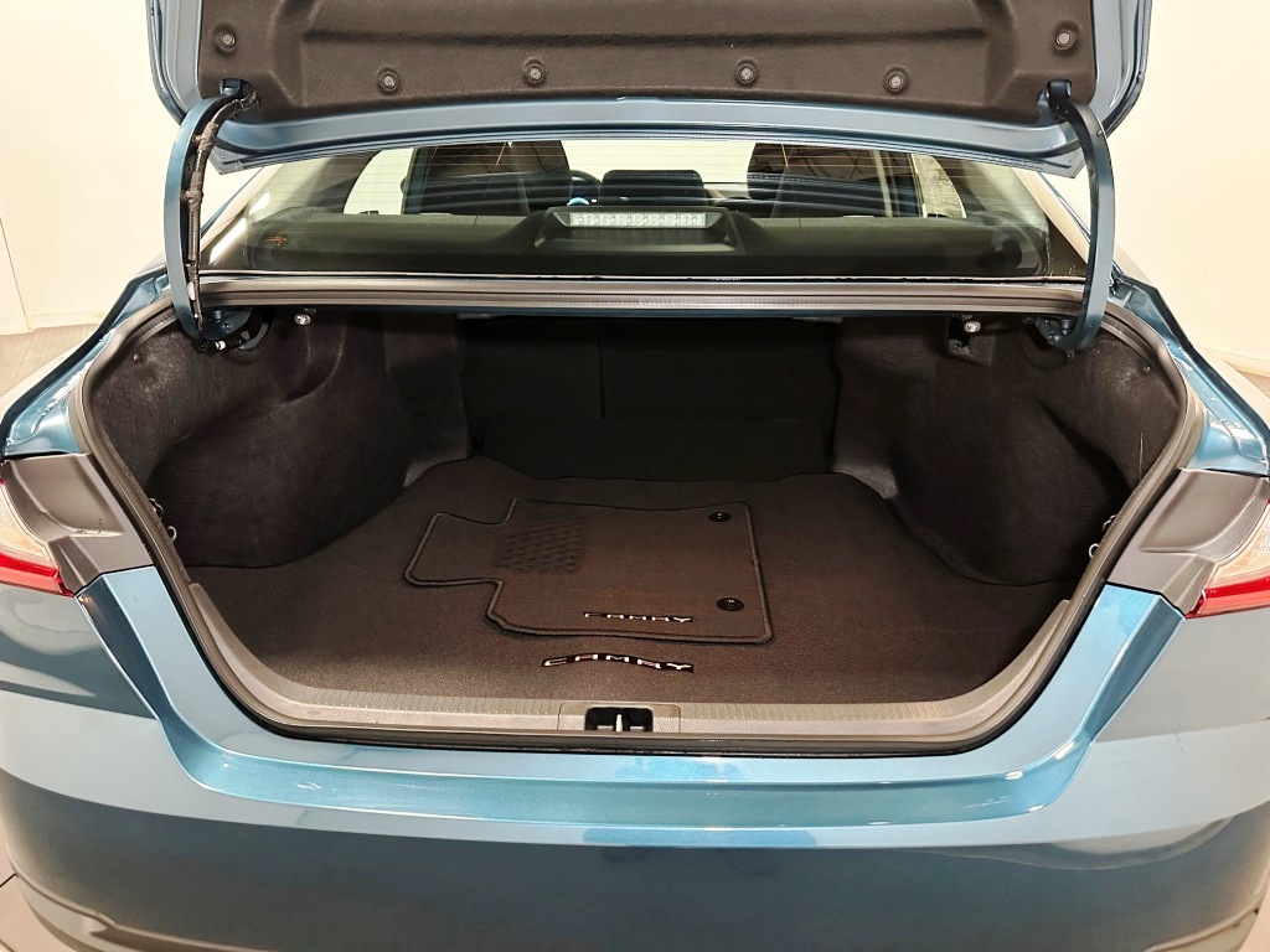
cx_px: 635
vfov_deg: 56.8
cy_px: 476
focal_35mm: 24
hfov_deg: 71.6
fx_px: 881
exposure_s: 1/30
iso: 1000
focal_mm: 6.86
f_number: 1.78
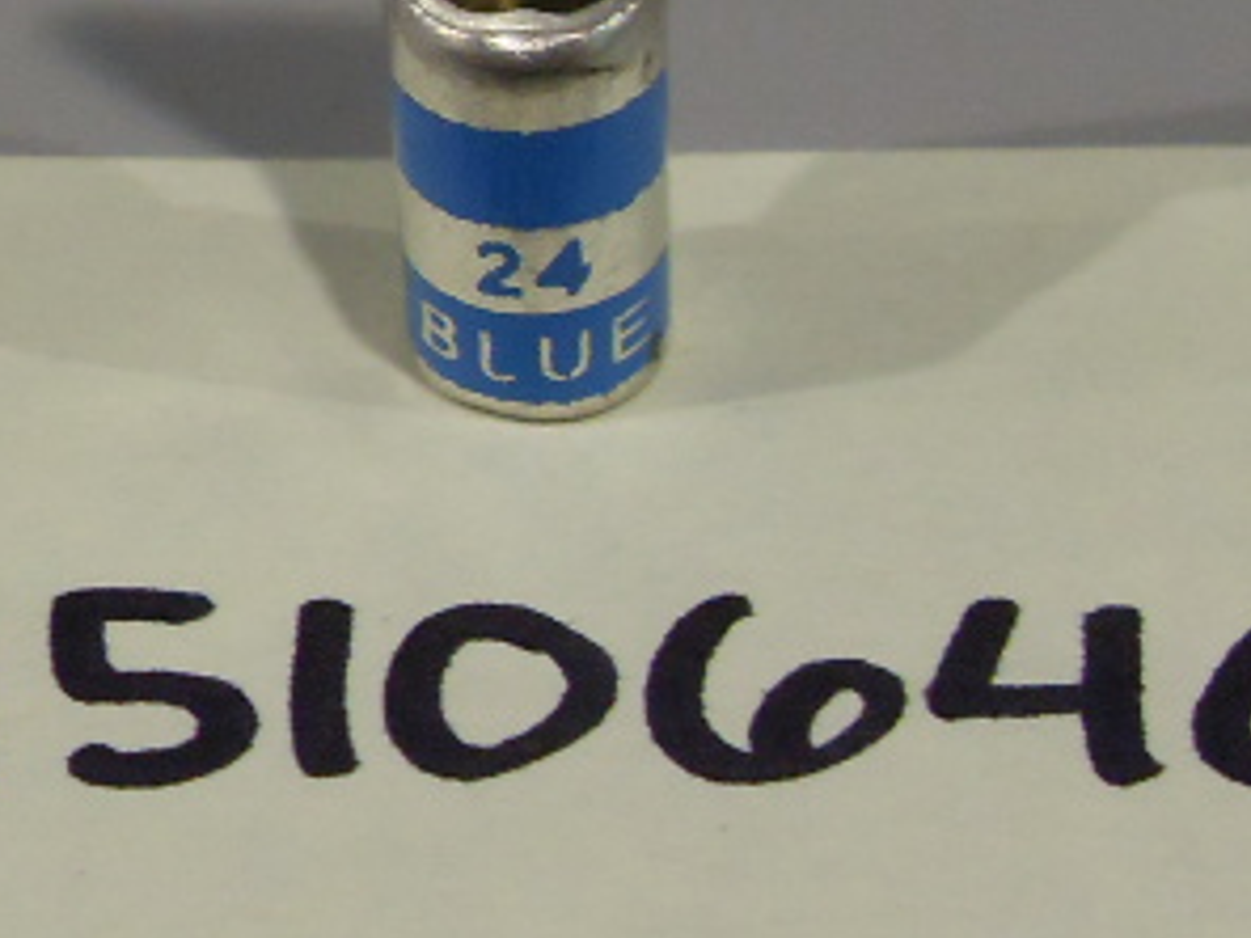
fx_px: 4626
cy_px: -4
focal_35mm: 128
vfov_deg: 11.5
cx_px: 287
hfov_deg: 15.3
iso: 200
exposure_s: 1/45
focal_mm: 6.3
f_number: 2.8
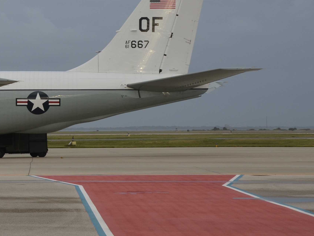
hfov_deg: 15.0
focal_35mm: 125
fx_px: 1134
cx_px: -102
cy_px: 91
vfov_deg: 11.9
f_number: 7.1
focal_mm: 30
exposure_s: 1/200
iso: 200
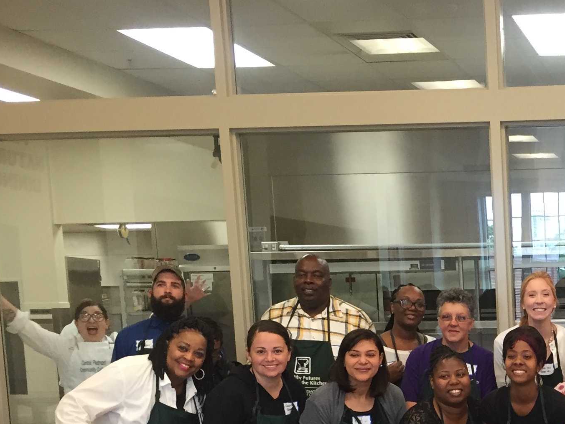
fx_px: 1143
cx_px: 638
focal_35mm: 70
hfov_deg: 25.5
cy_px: 451
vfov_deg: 20.2
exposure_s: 1/30
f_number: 2.2
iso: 40
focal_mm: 4.15
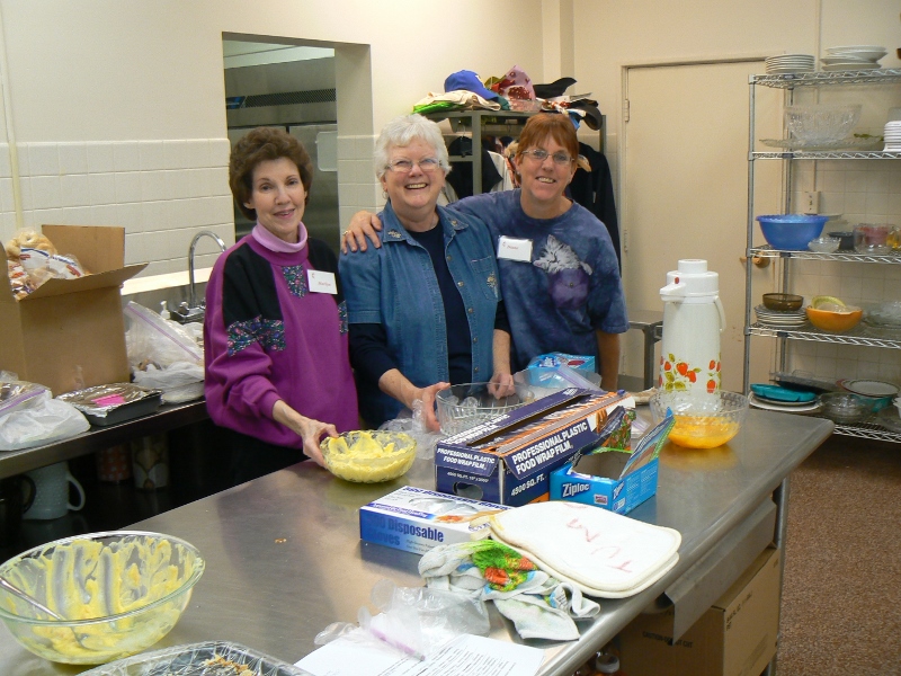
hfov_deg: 51.4
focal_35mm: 36
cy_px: 338
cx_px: 450
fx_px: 937
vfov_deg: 39.7
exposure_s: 1/30
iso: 100
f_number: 2.8
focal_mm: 6
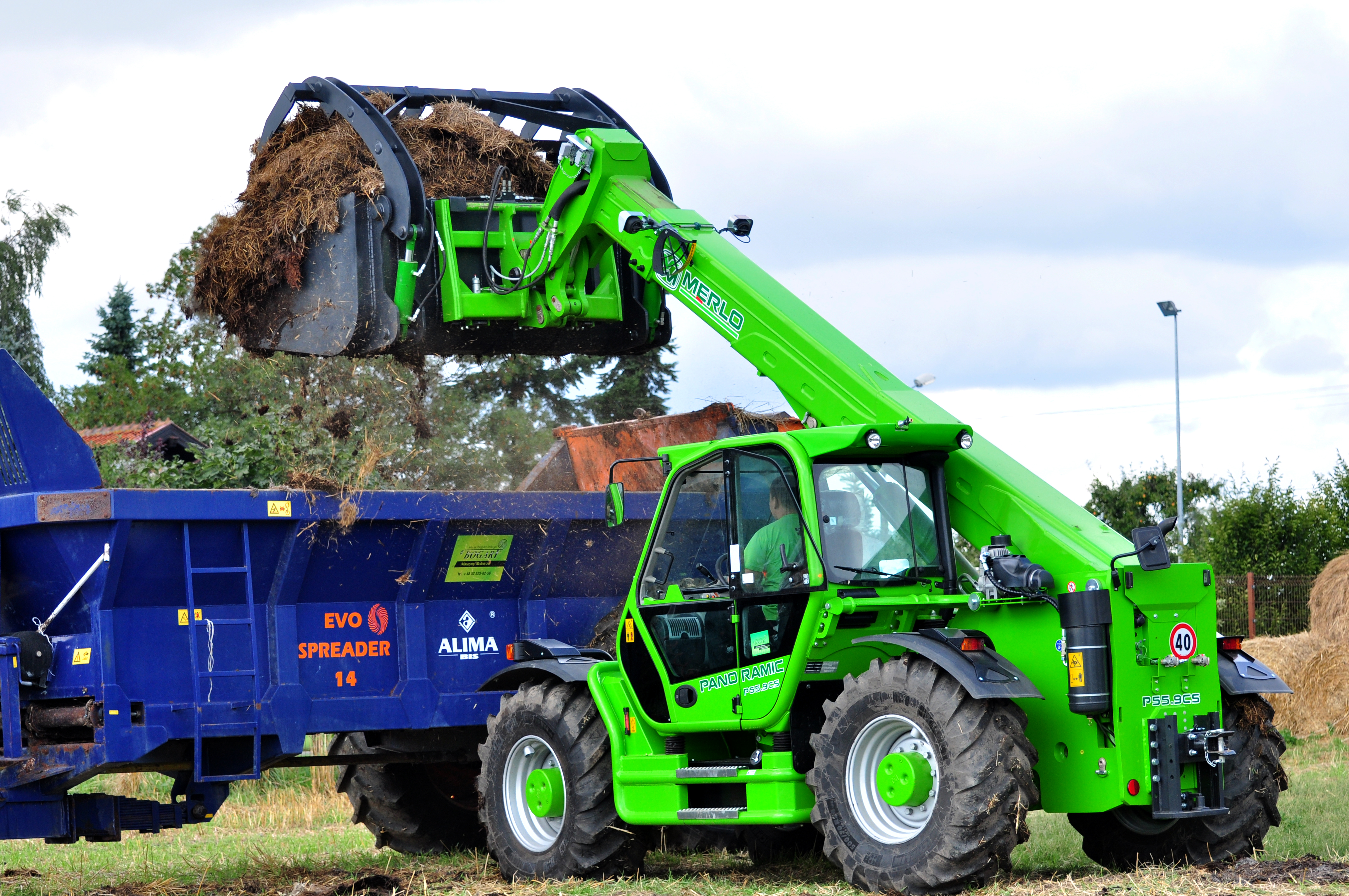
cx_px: 674
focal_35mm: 105
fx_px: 3930
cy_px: 448
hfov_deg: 19.5
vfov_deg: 13.0
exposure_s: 1/400
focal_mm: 70
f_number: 5
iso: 250
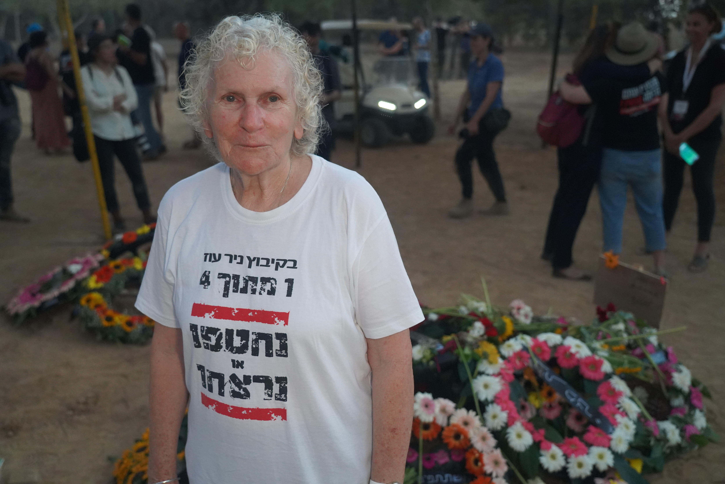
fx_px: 725
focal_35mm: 36
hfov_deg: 53.1
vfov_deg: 36.9
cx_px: 362
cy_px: 242
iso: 6400
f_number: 4
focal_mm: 36
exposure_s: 1/160
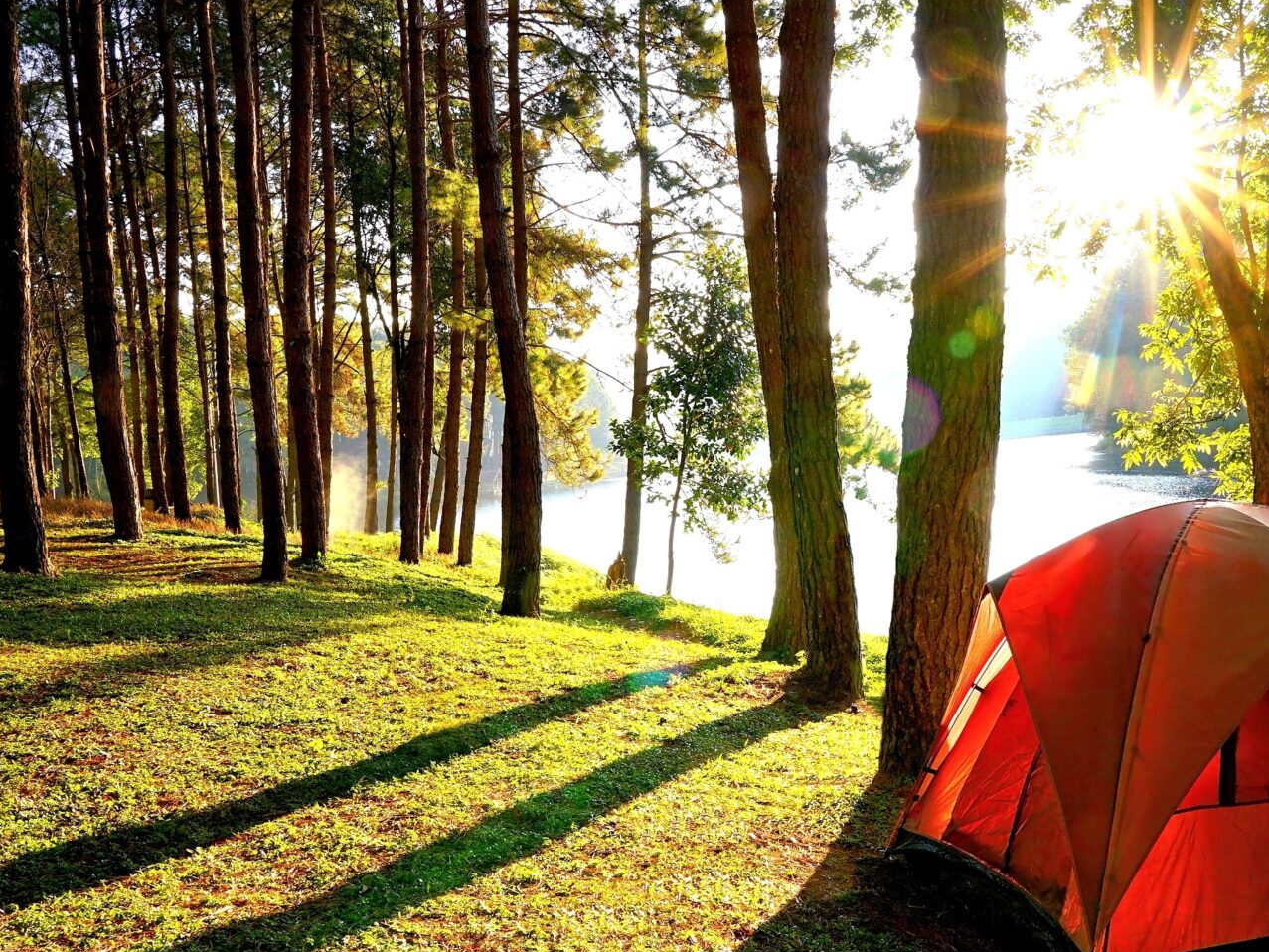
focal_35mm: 37
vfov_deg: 38.7
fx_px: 1357
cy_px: 488
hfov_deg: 49.4
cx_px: 827
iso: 400
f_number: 16
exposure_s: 1/60
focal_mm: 24
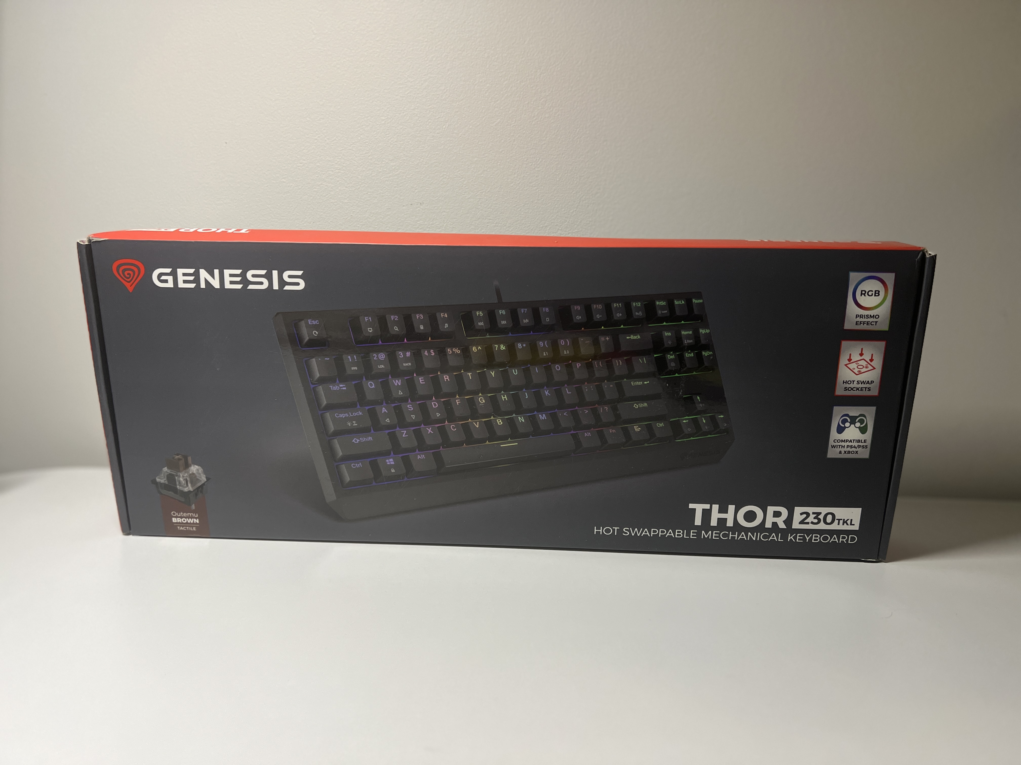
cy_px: 382
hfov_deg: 67.3
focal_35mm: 26
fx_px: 767
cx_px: 510
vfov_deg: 53.1
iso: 125
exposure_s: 1/82
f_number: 1.5
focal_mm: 5.7
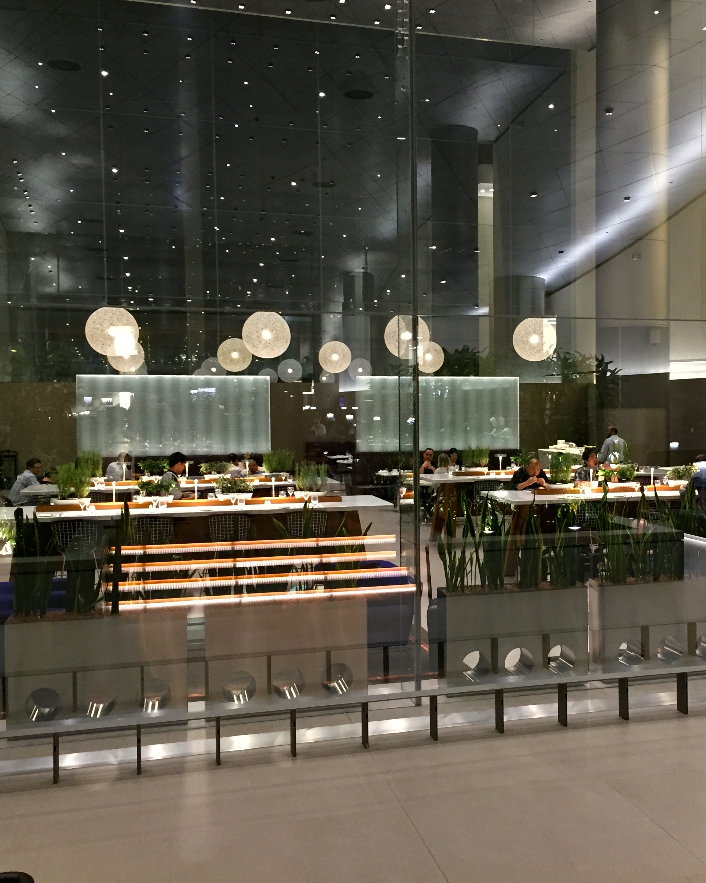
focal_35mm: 38
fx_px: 992
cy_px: 440
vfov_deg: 47.9
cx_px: 477
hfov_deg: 38.7
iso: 160
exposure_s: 1/30
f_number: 2.2
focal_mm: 4.15
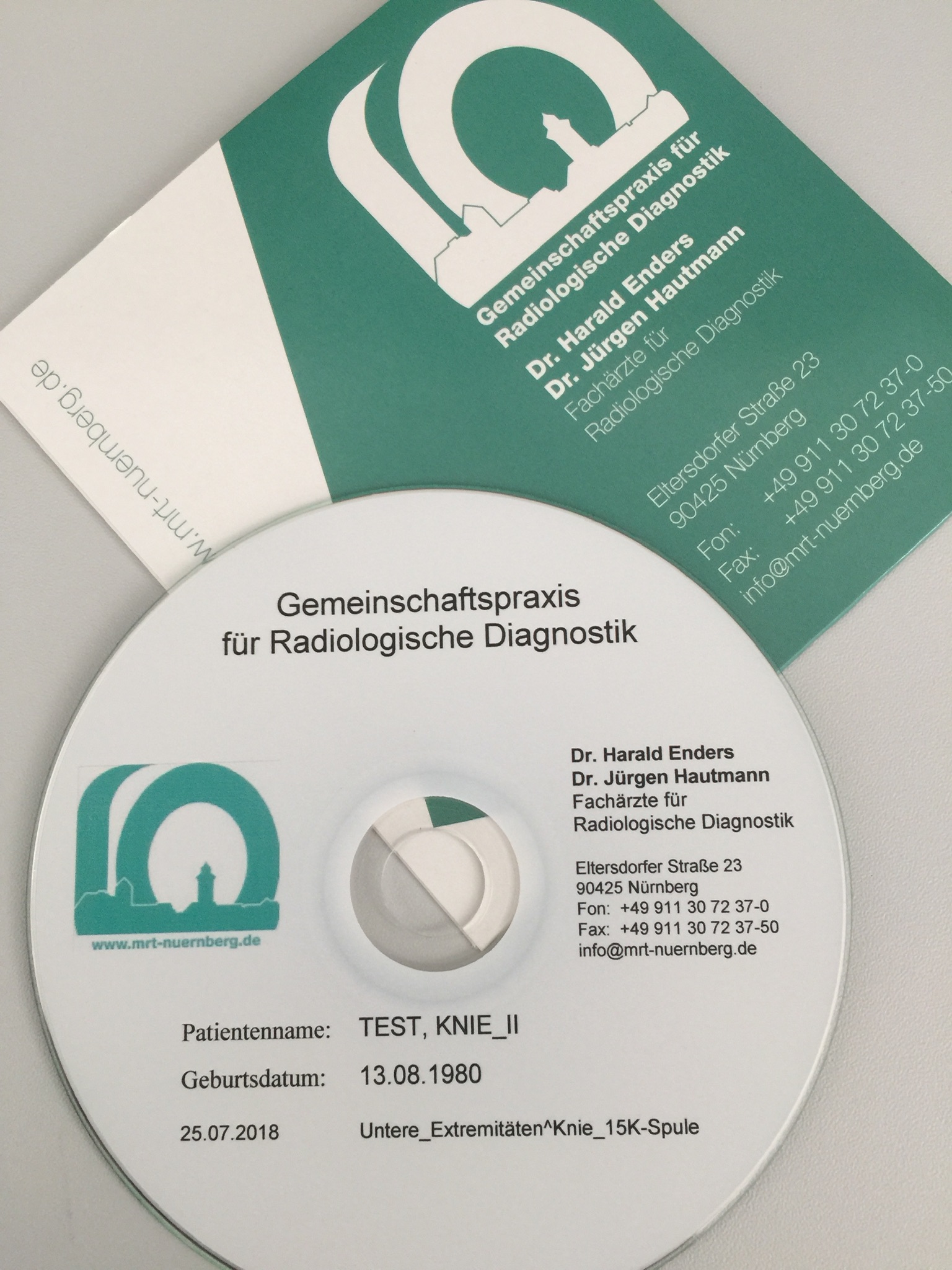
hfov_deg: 48.2
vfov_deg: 61.7
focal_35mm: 29
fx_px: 1063
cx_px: 476
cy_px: 635
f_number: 2.2
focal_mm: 4.15
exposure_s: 1/17
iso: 64
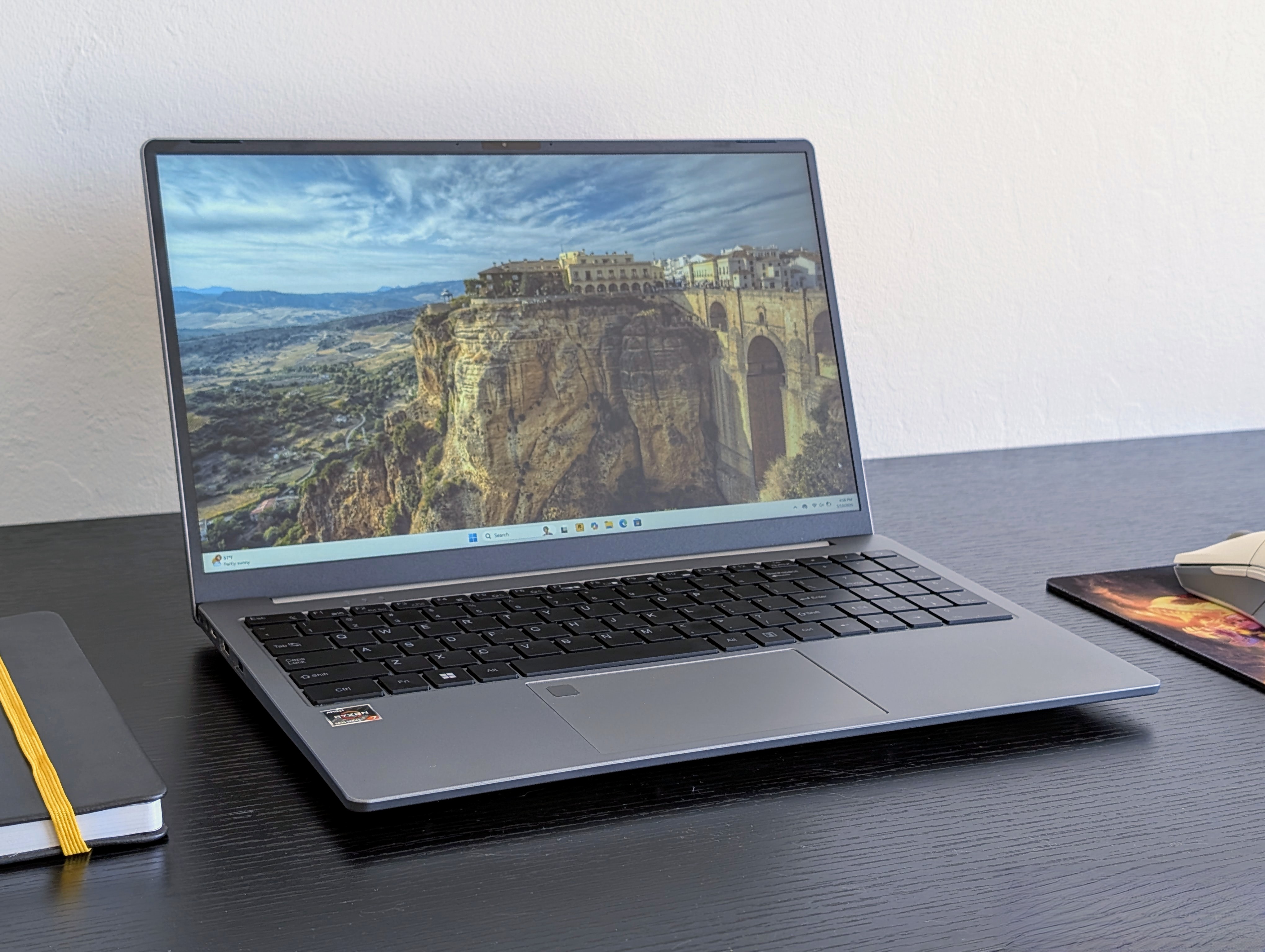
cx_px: 632
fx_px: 1793
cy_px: 476
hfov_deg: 38.9
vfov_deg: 29.7
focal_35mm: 49
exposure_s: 1/25.3
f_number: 1.68
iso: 21
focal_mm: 6.9
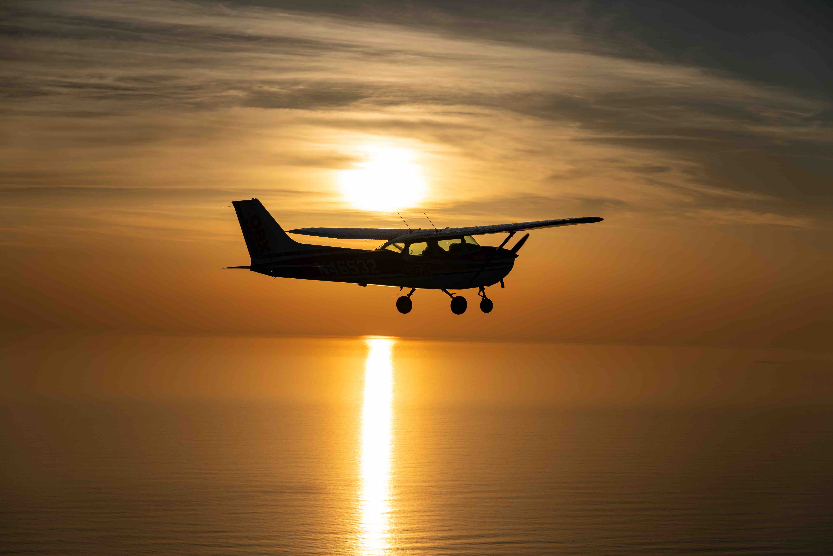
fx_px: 2082
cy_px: 278
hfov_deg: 22.6
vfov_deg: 15.2
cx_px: 416
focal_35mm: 90
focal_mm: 90
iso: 100
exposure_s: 1/5000
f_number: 4.5
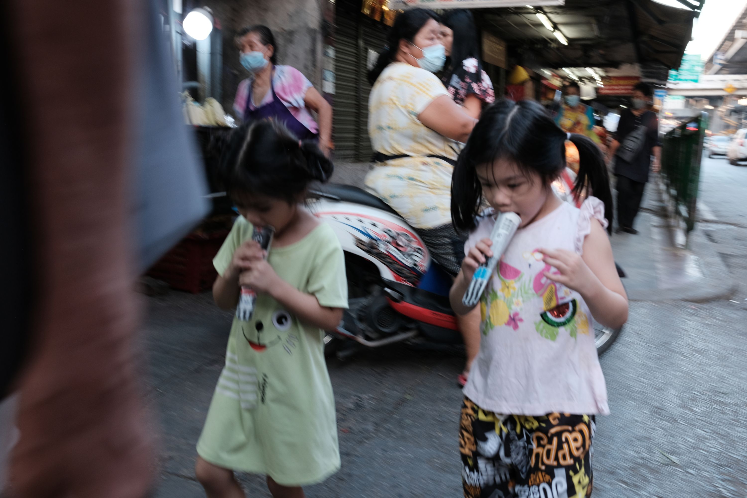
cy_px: 249
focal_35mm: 35
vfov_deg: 37.9
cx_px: 374
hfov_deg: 54.4
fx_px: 726
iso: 800
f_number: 5.6
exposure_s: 1/50
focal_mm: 23
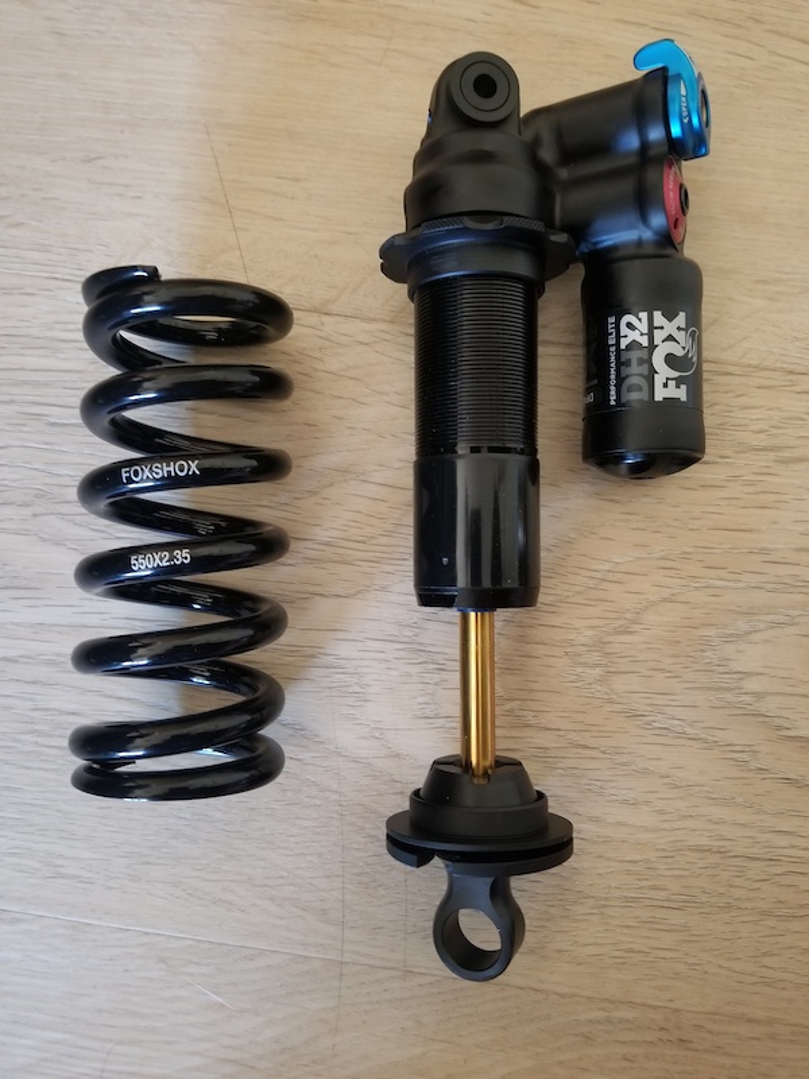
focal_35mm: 26
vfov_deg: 67.3
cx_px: 404
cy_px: 540
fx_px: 810
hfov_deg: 53.1
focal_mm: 4.3
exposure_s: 1/10
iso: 250
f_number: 1.7
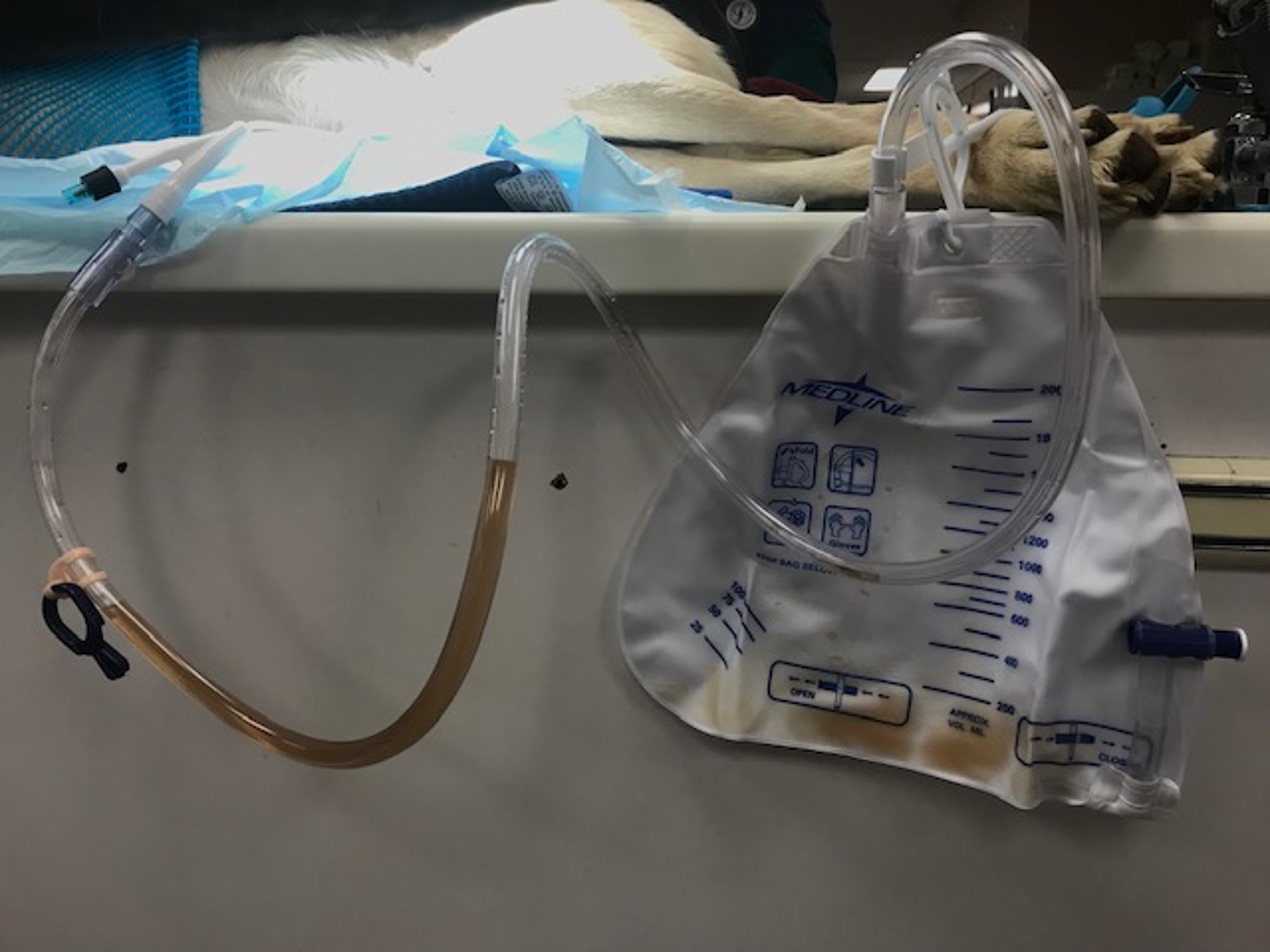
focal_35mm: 28
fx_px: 1027
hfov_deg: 63.4
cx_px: 635
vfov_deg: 49.7
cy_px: 476
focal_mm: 3.99
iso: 20
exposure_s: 1/40
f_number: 1.8
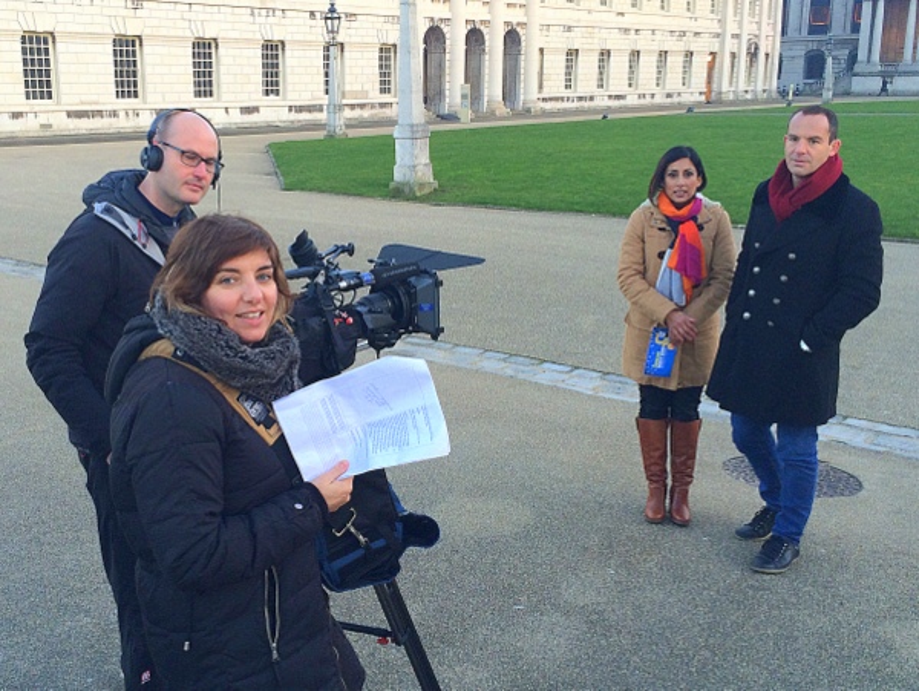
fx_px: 771
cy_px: 346
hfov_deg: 61.6
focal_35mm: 29
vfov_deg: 48.3
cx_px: 460
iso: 64
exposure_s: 1/100
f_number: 2.2
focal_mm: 4.15
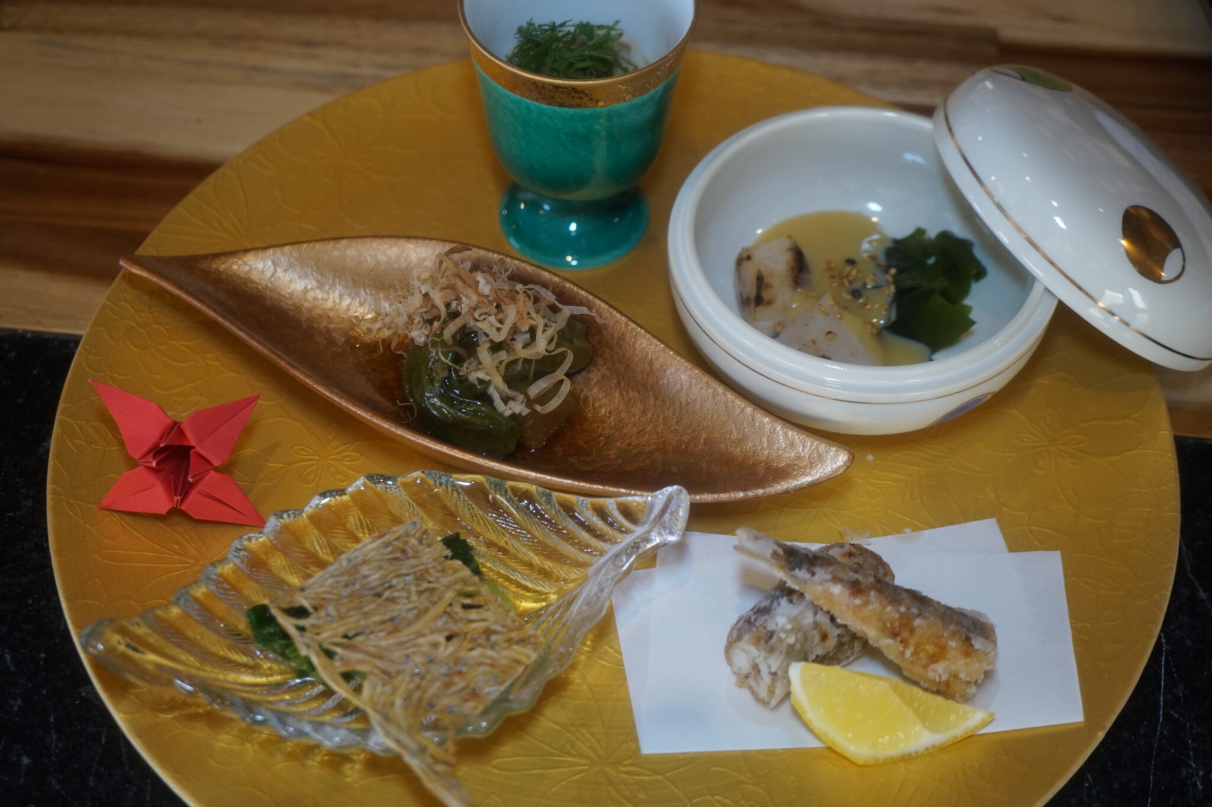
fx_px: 1514
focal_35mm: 45
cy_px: 404
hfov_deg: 43.6
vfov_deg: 29.8
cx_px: 606
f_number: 4
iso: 250
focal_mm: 30
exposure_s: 1/60
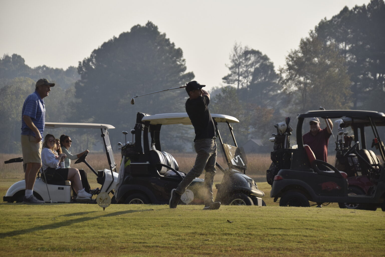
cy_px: 128
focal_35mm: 195
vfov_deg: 7.0
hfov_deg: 10.5
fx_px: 2085
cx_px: 192
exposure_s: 1/1600
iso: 400
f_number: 7.1
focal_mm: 130
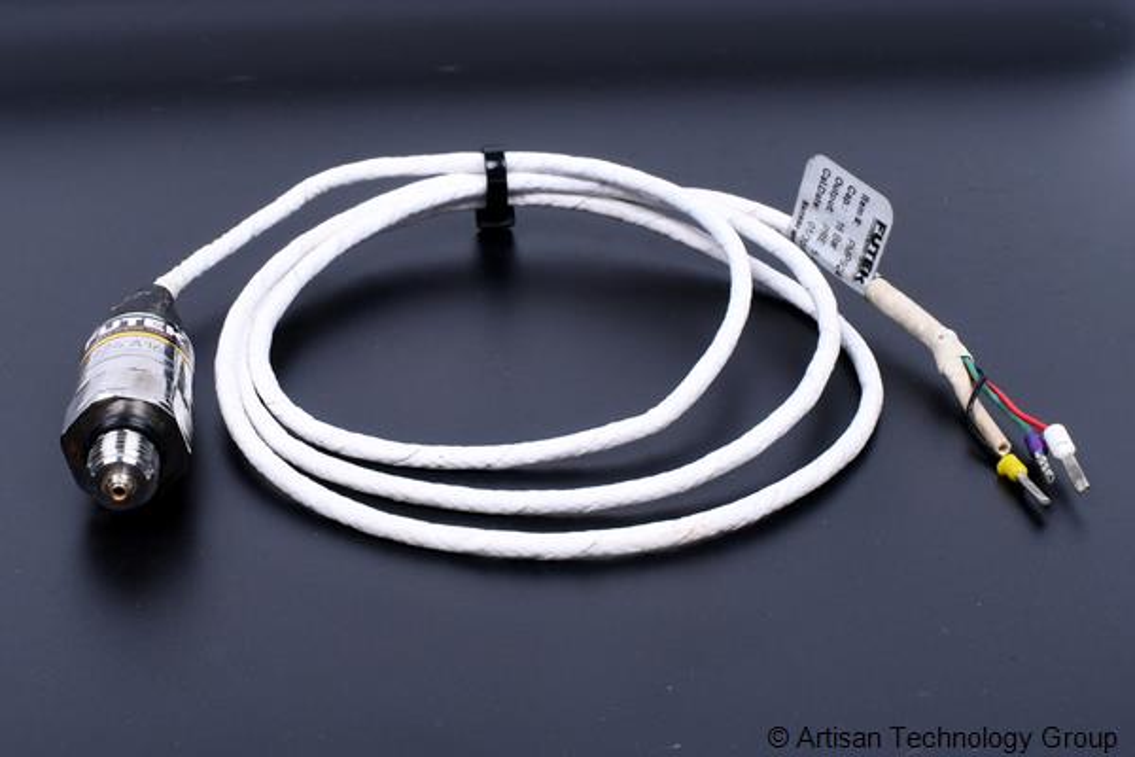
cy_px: 378
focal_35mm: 36
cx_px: 568
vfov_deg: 36.9
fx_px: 1135
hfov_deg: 53.1
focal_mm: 24
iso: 200
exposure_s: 1/200
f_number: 14
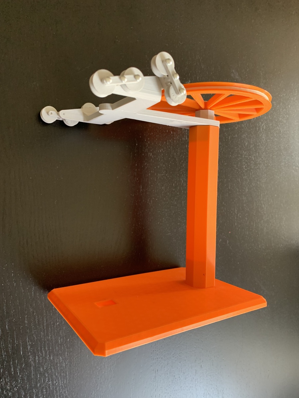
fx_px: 299
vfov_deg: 67.3
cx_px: 150
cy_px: 199
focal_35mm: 26
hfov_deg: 53.1
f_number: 1.8
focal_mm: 4.25
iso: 320
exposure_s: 1/60
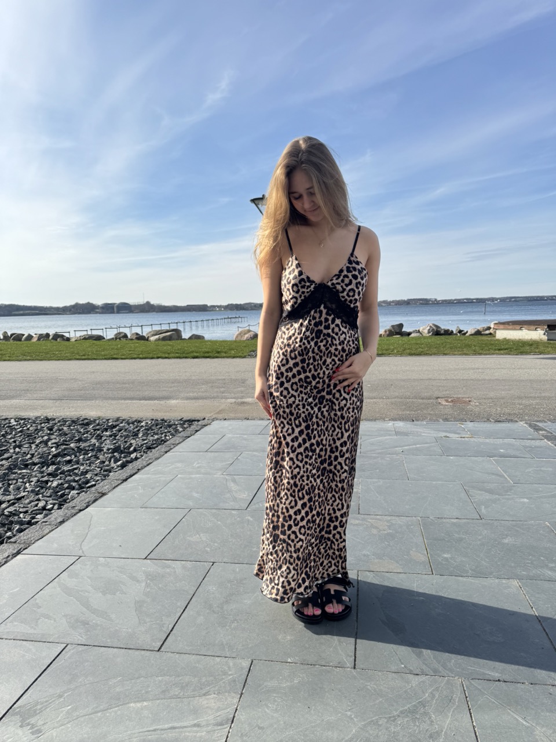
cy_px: 371
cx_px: 278
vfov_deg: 71.6
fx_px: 514
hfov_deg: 56.8
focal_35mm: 24
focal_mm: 6.86
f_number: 1.78
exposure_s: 1/4608
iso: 80
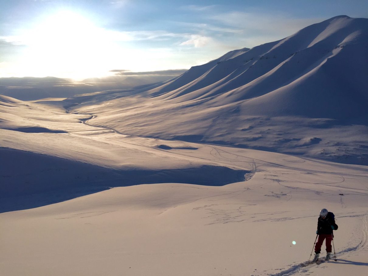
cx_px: 184
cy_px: 138
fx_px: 308
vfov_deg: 48.2
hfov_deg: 61.6
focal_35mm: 29
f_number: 2.2
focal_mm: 4.15
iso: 32
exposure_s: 1/5650
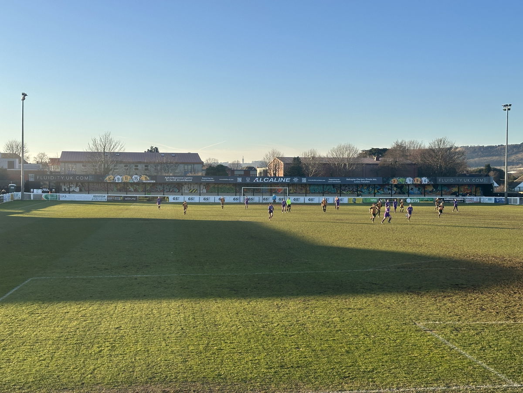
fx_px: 725
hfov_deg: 39.7
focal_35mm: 48
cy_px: 196
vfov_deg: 30.3
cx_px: 262
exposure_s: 1/2252
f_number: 1.78
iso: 64
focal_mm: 6.86
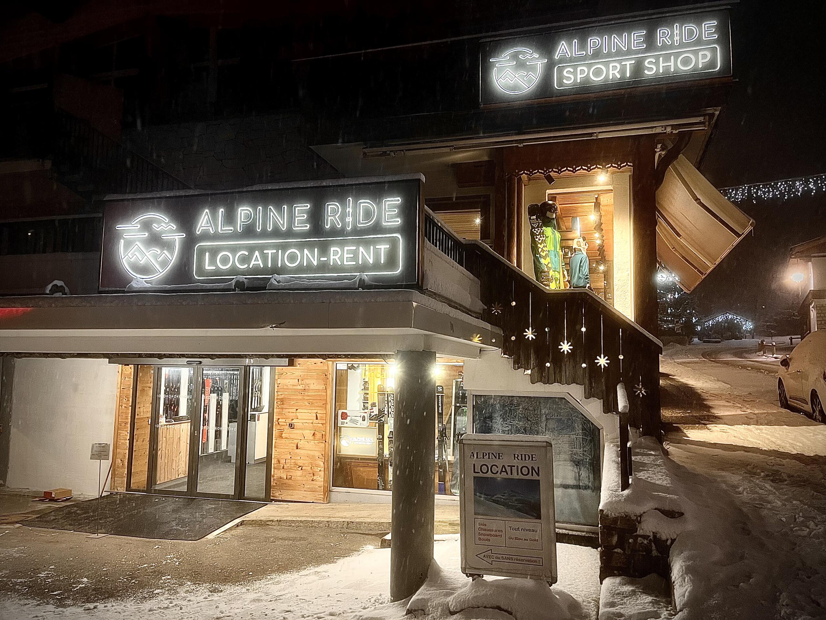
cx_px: 413
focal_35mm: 26
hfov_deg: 67.3
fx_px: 620
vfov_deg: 53.1
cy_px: 310
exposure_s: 1/50
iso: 200
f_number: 1.6
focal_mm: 5.1
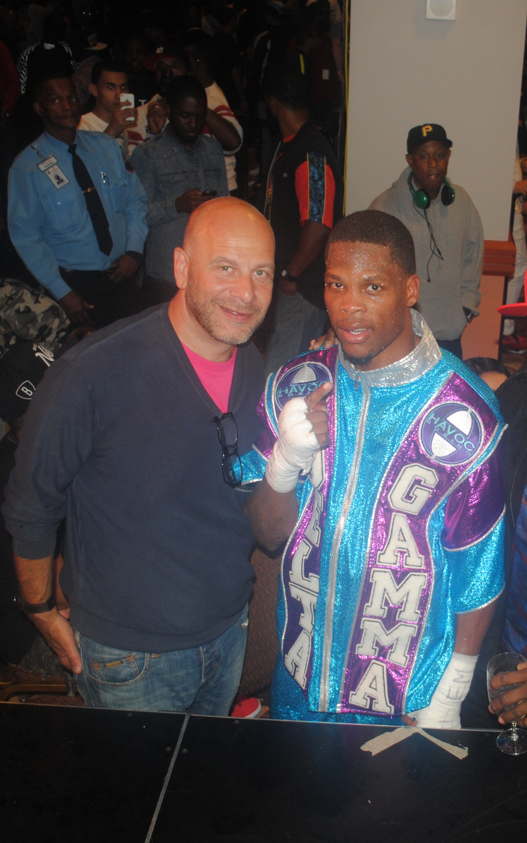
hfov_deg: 27.4
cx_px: 423
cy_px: 420
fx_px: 1057
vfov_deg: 43.5
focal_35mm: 46
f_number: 3.8
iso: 200
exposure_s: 1/60
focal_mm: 20
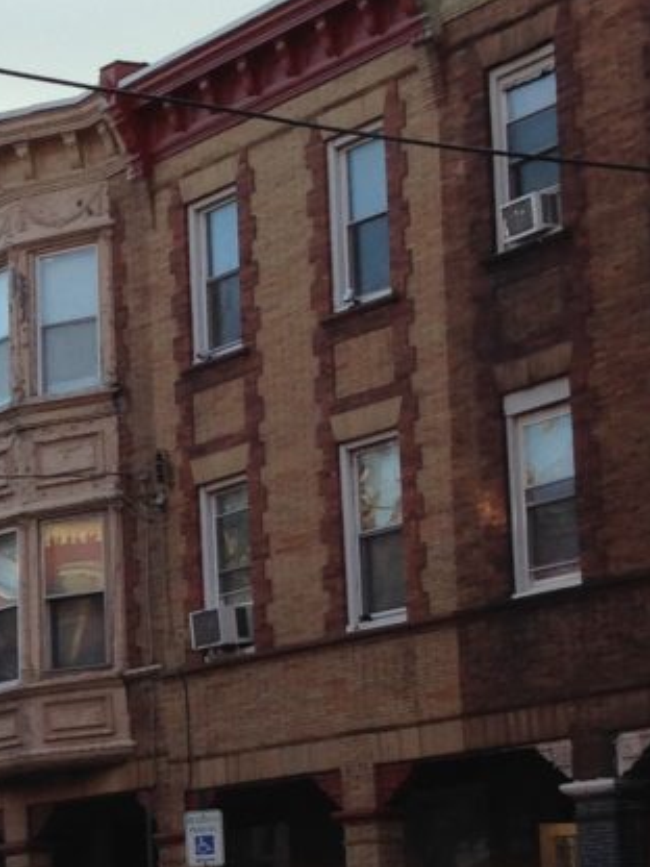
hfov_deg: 11.2
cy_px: 646
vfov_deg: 15.5
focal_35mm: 127
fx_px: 3180
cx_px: -360
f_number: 2.4
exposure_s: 1/332
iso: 50
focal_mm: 4.12
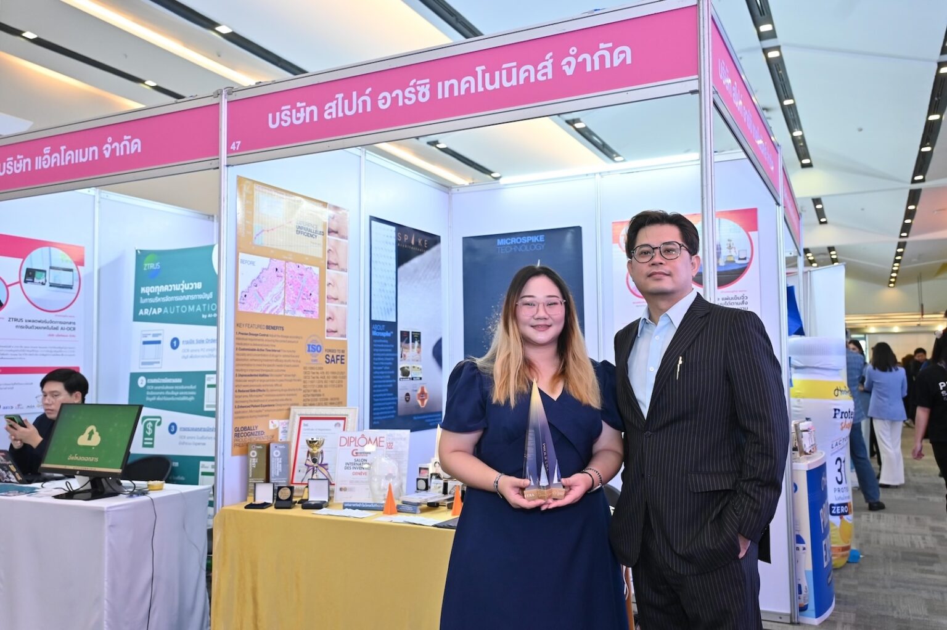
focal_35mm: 29
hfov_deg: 63.7
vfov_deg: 44.9
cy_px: 315
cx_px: 474
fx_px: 762
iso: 2000
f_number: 4
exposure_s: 1/160
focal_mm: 29
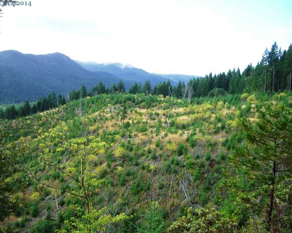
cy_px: 117
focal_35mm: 40
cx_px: 155
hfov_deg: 45.8
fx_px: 346
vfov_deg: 37.3
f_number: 2.8
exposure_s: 1/160
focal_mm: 7.9
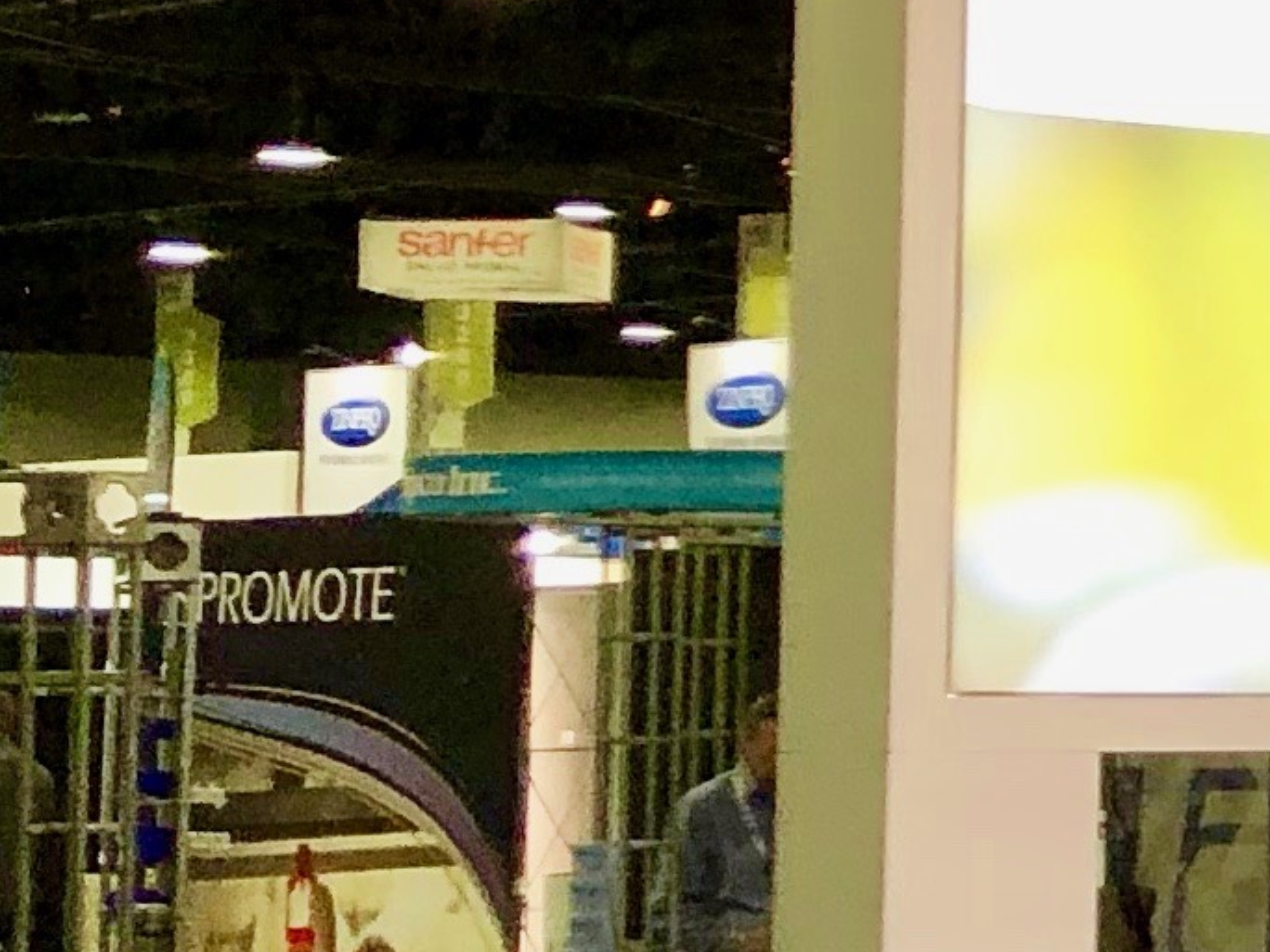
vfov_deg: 9.0
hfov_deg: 9.5
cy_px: 495
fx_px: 6054
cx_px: 3728
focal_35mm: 165
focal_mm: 4
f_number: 1.8
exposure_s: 1/32
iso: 25
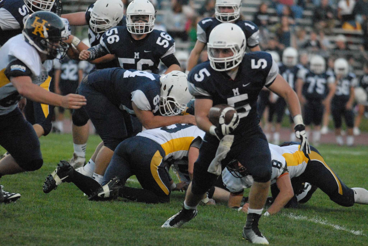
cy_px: 123
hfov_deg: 6.9
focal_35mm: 300
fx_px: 3070
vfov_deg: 4.6
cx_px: 184
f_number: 3.5
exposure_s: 1/2000
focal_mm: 200
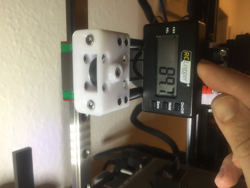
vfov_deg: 48.2
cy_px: 94
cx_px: 125
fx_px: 209
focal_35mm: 29
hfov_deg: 61.7
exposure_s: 1/100
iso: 50
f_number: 2.2
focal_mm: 4.15
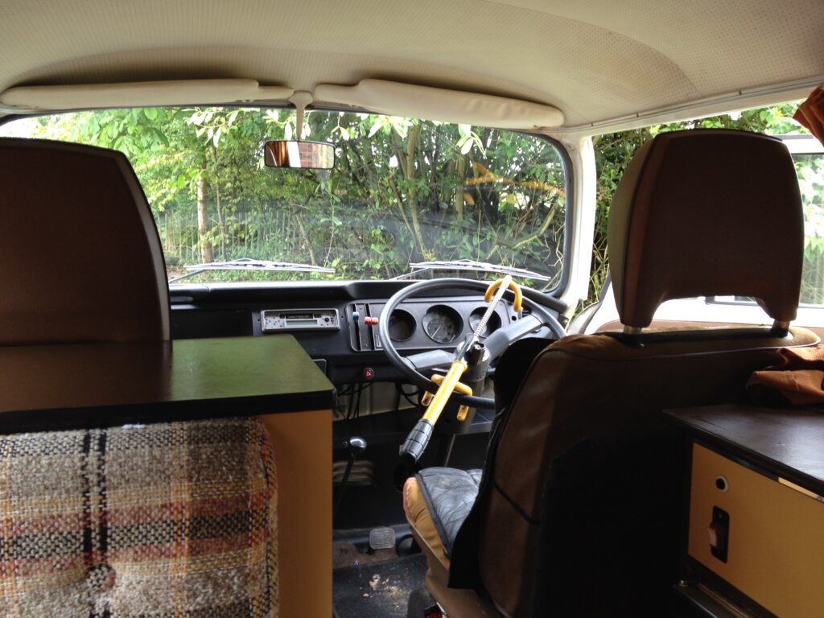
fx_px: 833
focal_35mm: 35
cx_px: 412
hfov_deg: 52.6
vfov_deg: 40.7
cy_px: 309
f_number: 2.4
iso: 50
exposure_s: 1/30
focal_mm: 4.28
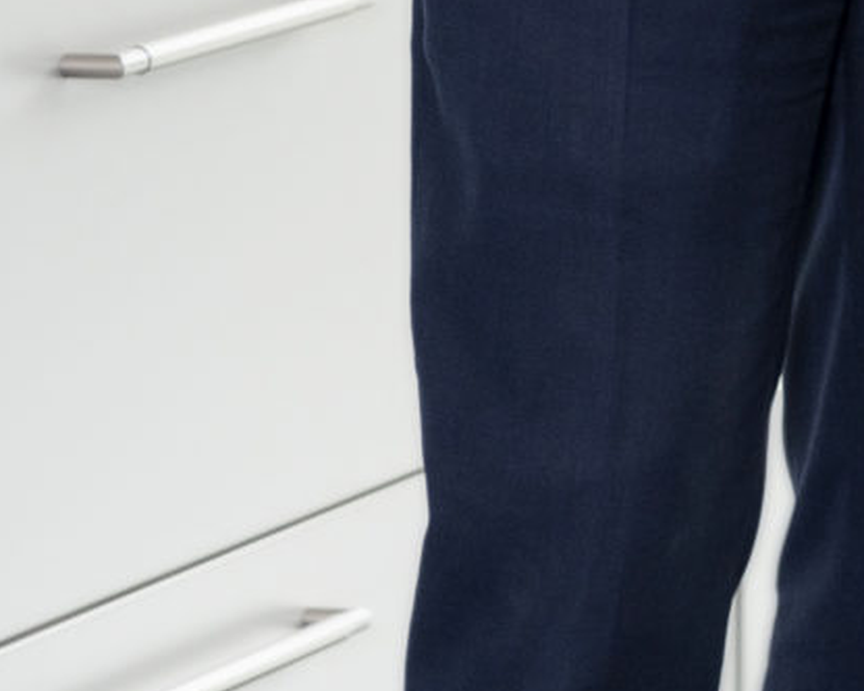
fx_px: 10052
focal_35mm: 393
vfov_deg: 3.9
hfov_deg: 4.8
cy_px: -1010
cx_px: 2237
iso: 640
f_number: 4.5
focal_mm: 68
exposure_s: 1/200
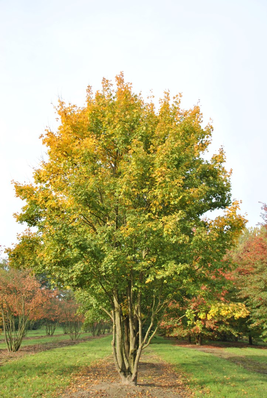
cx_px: 134
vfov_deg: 57.2
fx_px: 366
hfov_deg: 40.1
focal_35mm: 33
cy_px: 199
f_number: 5.6
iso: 100
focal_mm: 22
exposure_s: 1/125
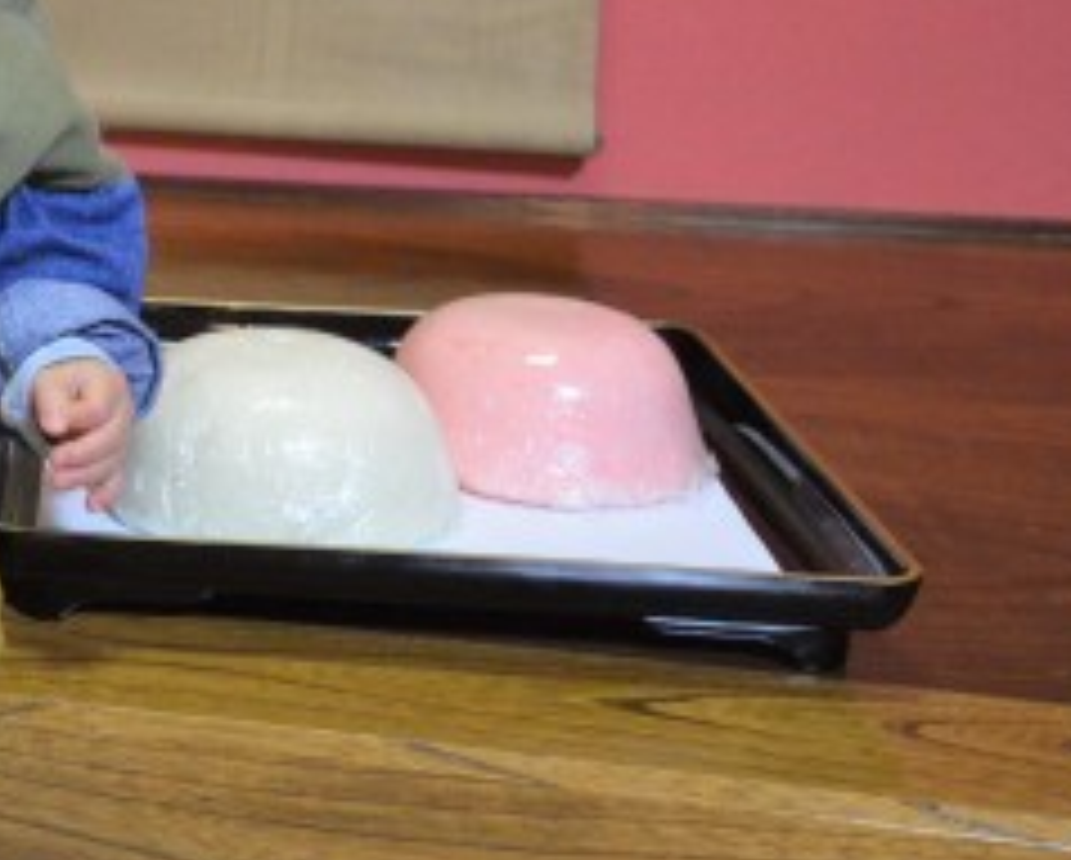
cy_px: -2
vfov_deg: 19.8
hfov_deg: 22.7
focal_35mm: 75
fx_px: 2380
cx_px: -313
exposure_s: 1/30
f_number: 3.5
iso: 2500
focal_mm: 20
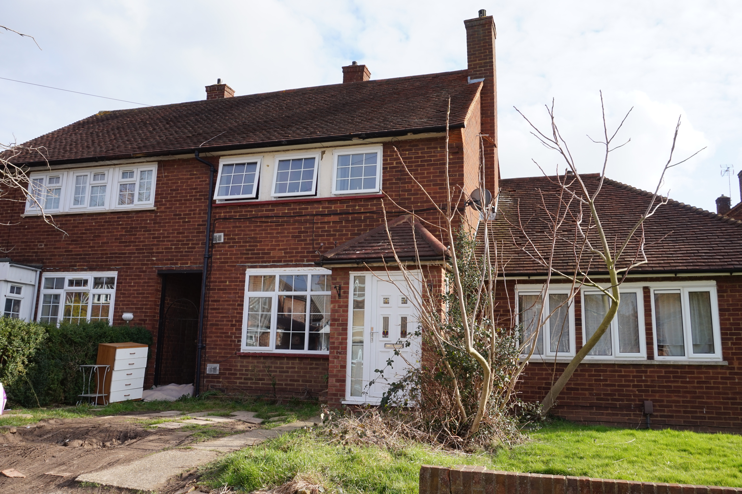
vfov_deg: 43.6
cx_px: 371
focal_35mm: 30
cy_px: 247
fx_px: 618
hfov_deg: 62.0
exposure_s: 1/80
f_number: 10
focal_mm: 20
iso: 100
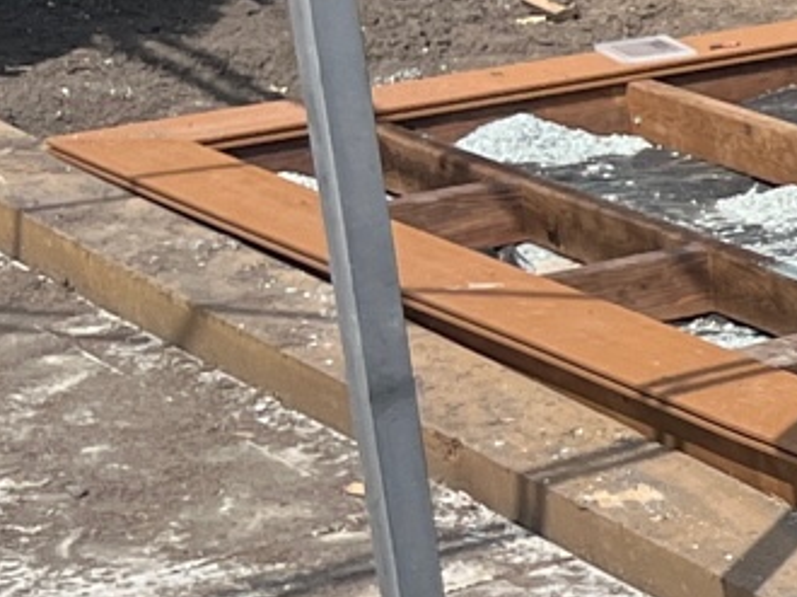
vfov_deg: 9.3
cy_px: 491
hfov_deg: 9.7
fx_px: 3658
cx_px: 2343
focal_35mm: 159
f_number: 1.6
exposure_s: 1/2513
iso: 50
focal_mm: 5.1
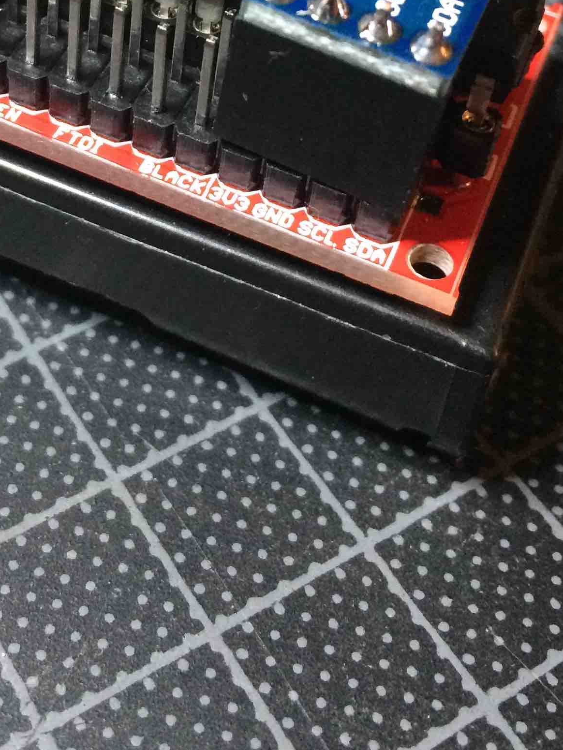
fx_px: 1323
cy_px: 49
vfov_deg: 30.1
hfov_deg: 23.7
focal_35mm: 61
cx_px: 133
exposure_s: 1/20
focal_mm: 4.15
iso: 250
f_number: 2.2
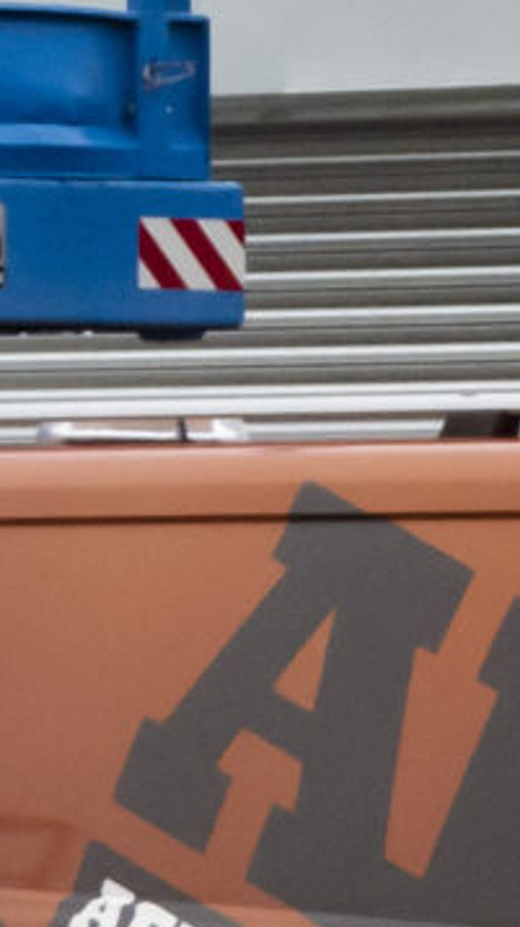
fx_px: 19319
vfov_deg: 2.7
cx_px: 947
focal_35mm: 787
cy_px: 895
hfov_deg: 1.5
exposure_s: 1/125
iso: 800
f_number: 6.3
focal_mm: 70
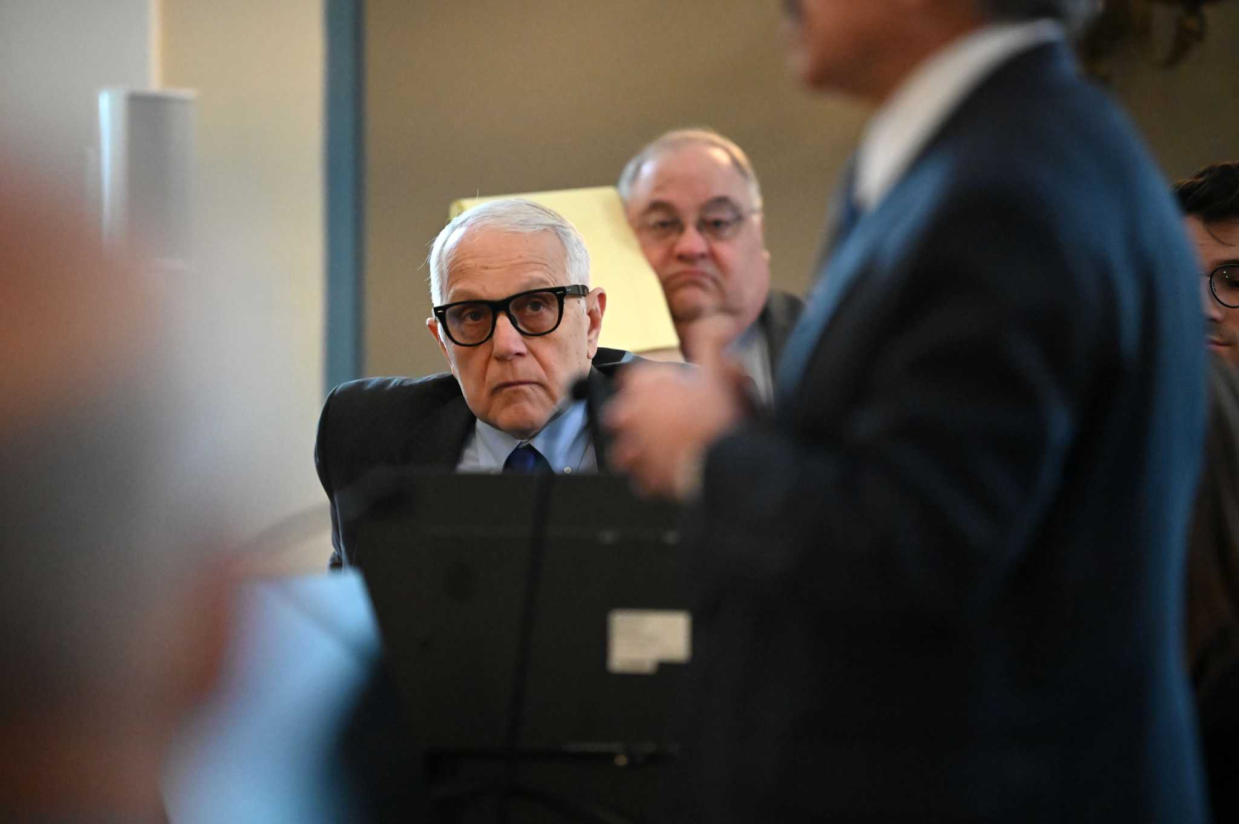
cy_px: 412
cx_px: 620
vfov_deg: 6.9
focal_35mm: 200
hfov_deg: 10.3
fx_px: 6878
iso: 16000
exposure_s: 1/800
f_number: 2.8
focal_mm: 200
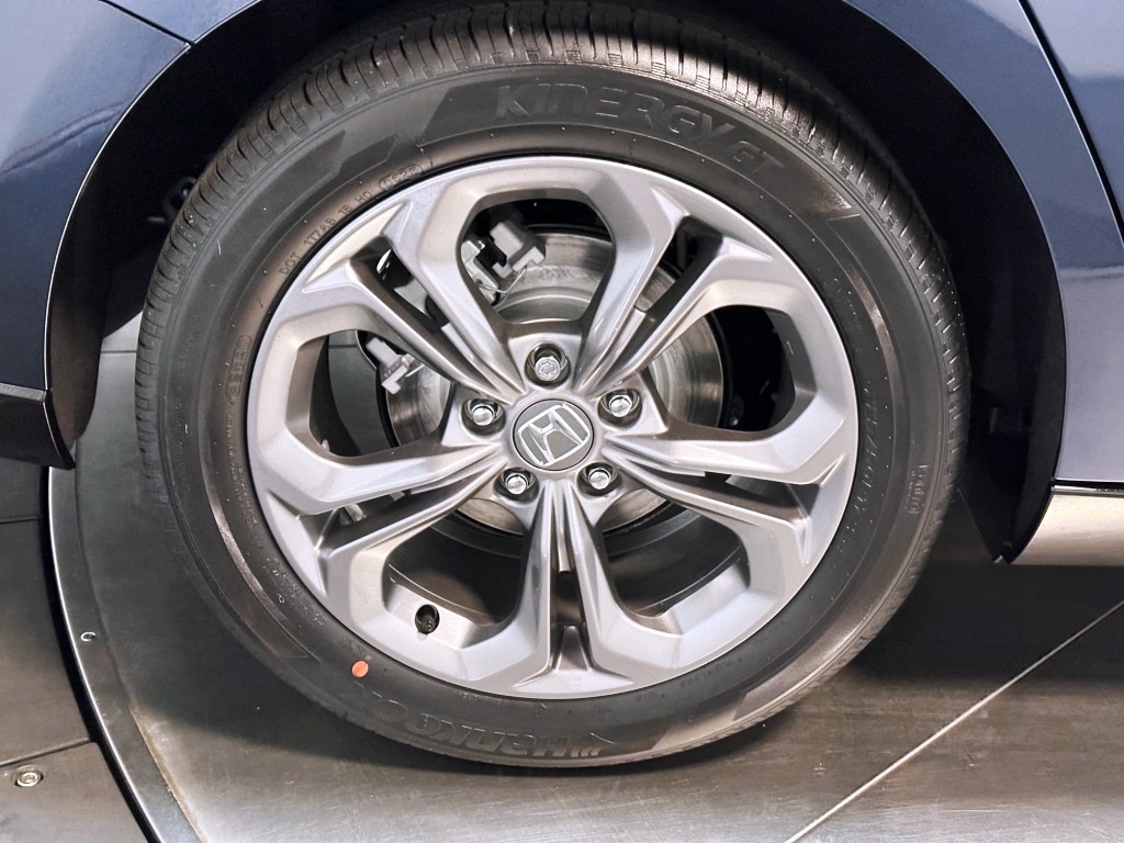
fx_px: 1559
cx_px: 562
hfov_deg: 39.7
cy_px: 422
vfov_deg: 30.3
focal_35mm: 48
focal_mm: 6.86
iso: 640
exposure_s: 1/30
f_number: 1.78
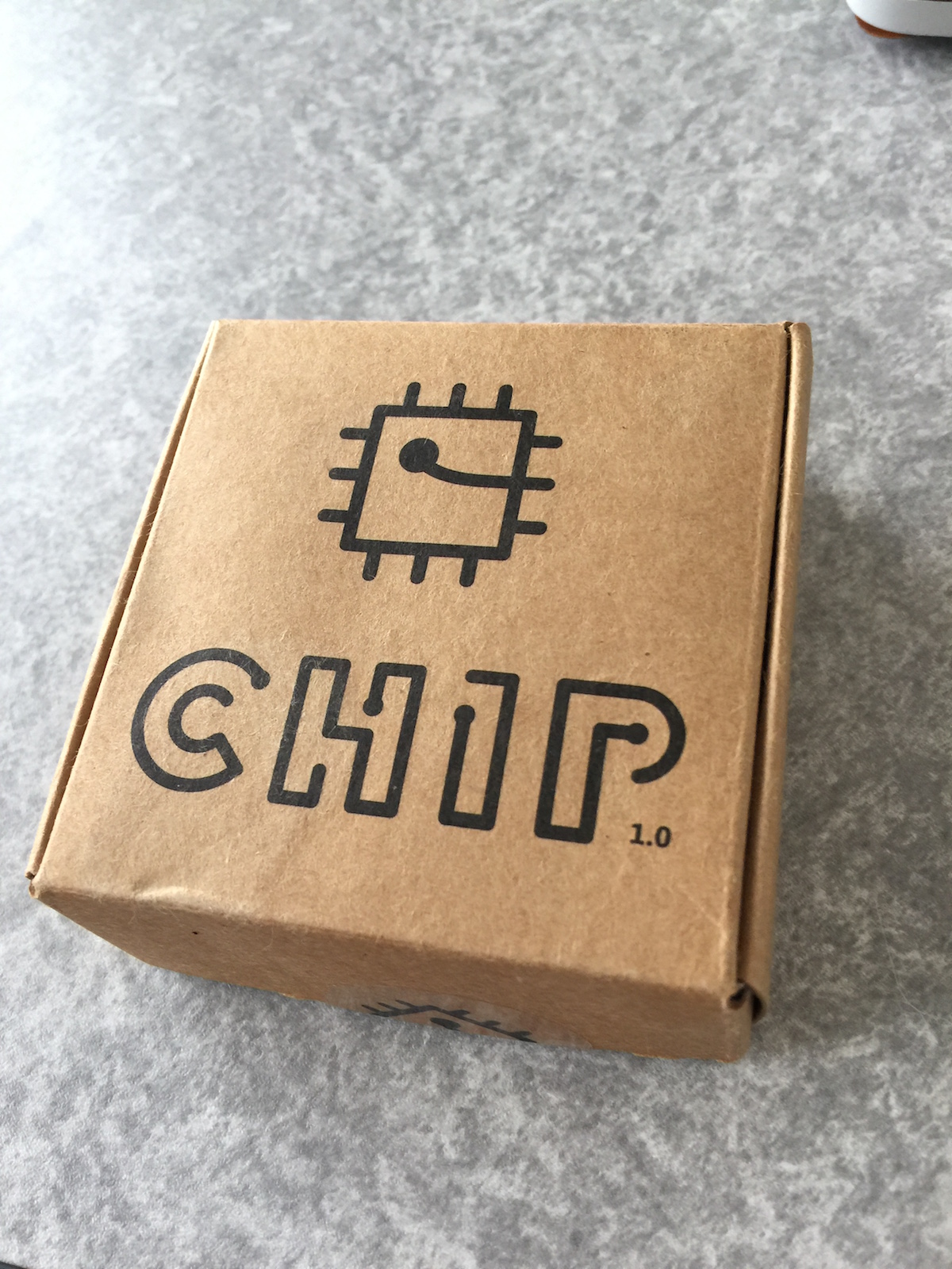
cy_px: 634
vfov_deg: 61.7
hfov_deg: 48.2
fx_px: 1063
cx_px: 476
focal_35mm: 29
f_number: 2.2
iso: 40
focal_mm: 4.15
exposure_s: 1/15
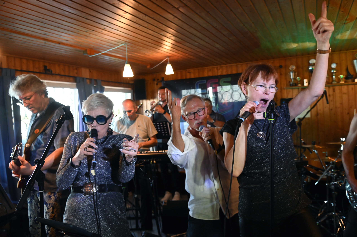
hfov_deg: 62.0
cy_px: 118
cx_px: 178
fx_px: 297
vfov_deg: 43.5
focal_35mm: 30
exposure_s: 1/200
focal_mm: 30
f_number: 5
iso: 5000
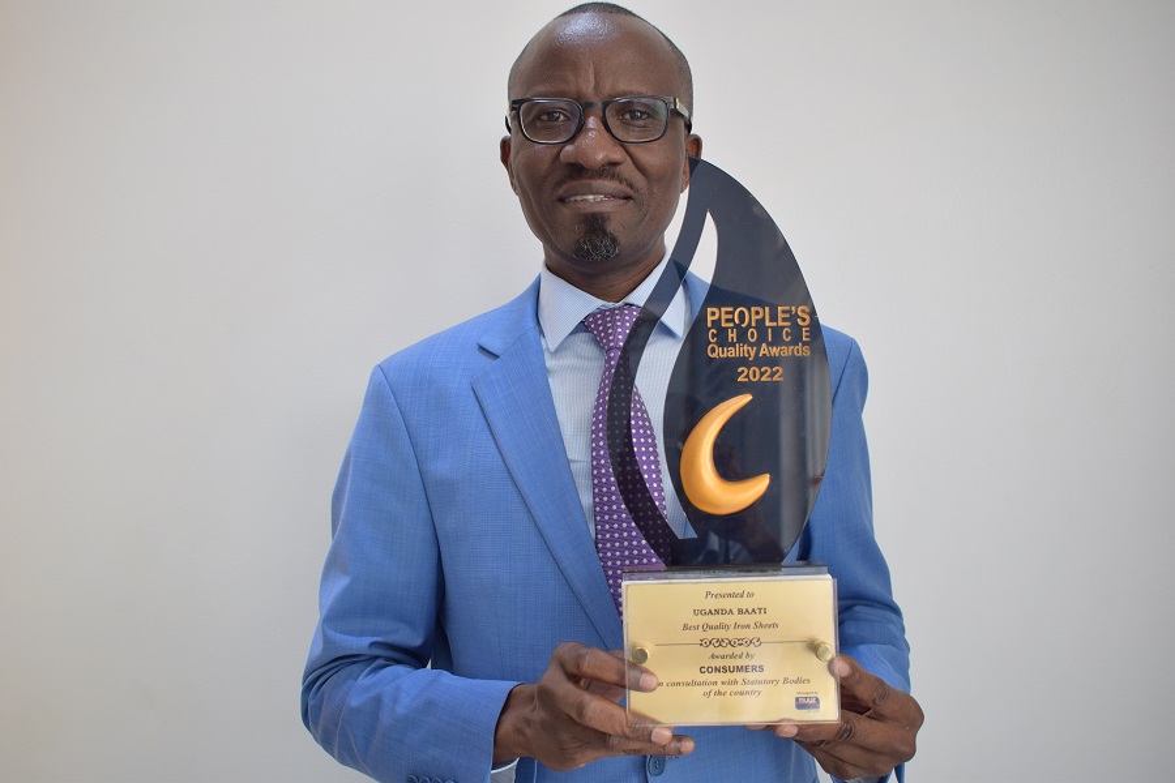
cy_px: 392
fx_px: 1175
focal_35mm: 36
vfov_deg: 36.9
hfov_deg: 53.1
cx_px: 588
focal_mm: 24
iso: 400
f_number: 4.5
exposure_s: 1/80
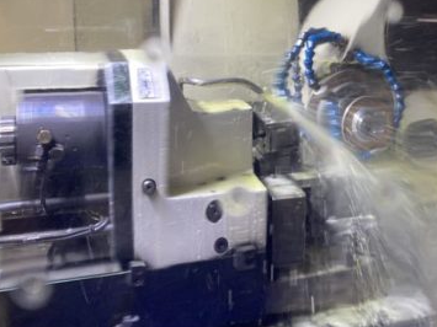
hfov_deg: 42.1
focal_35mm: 44
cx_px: 307
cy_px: 84
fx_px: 555
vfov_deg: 32.3
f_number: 1.8
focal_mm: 4.25
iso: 80
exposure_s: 1/60
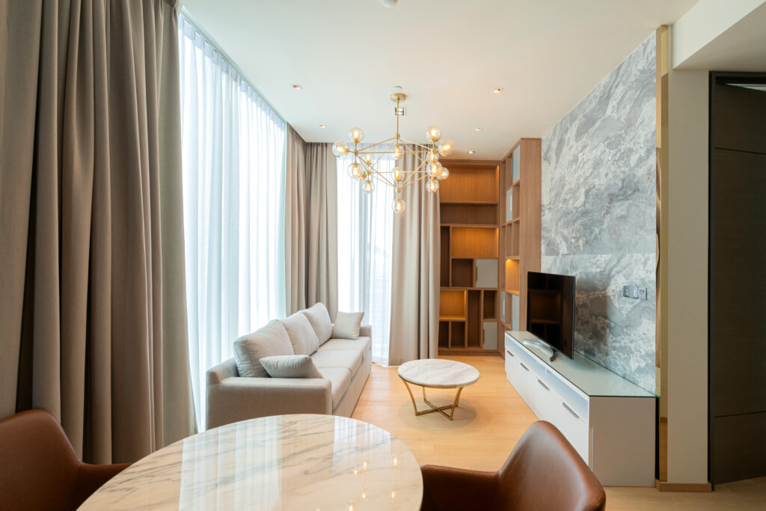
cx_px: 383
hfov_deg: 96.7
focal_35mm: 16
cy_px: 256
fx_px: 340
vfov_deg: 73.8
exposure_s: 1/25
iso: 400
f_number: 8
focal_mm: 16
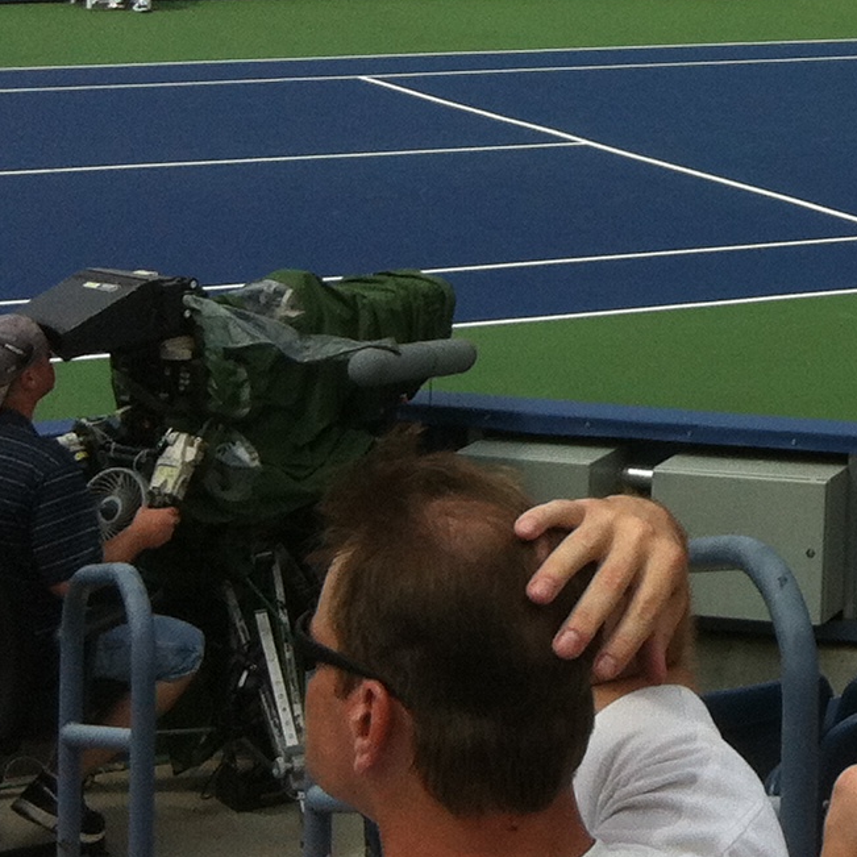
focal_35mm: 123
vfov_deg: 13.9
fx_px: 3445
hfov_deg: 13.3
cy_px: -107
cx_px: 1348
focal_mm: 3.85
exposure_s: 1/1332
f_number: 2.8
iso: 80
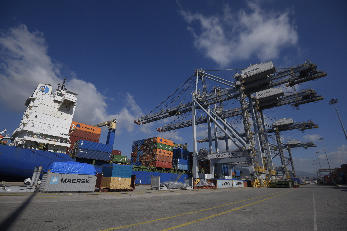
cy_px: 116
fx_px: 164
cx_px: 174
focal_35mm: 17
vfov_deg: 70.5
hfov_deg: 93.3
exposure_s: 1/1250
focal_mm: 17
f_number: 6.3
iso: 100
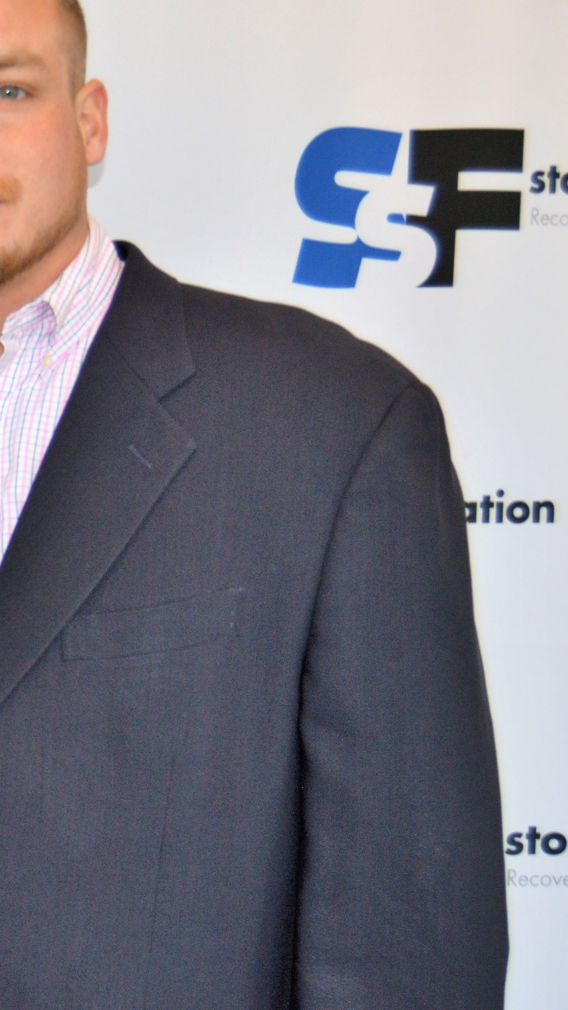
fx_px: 2088
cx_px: -265
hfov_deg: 14.5
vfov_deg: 27.1
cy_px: 390
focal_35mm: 78
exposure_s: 1/60
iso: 720
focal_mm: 26
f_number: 4
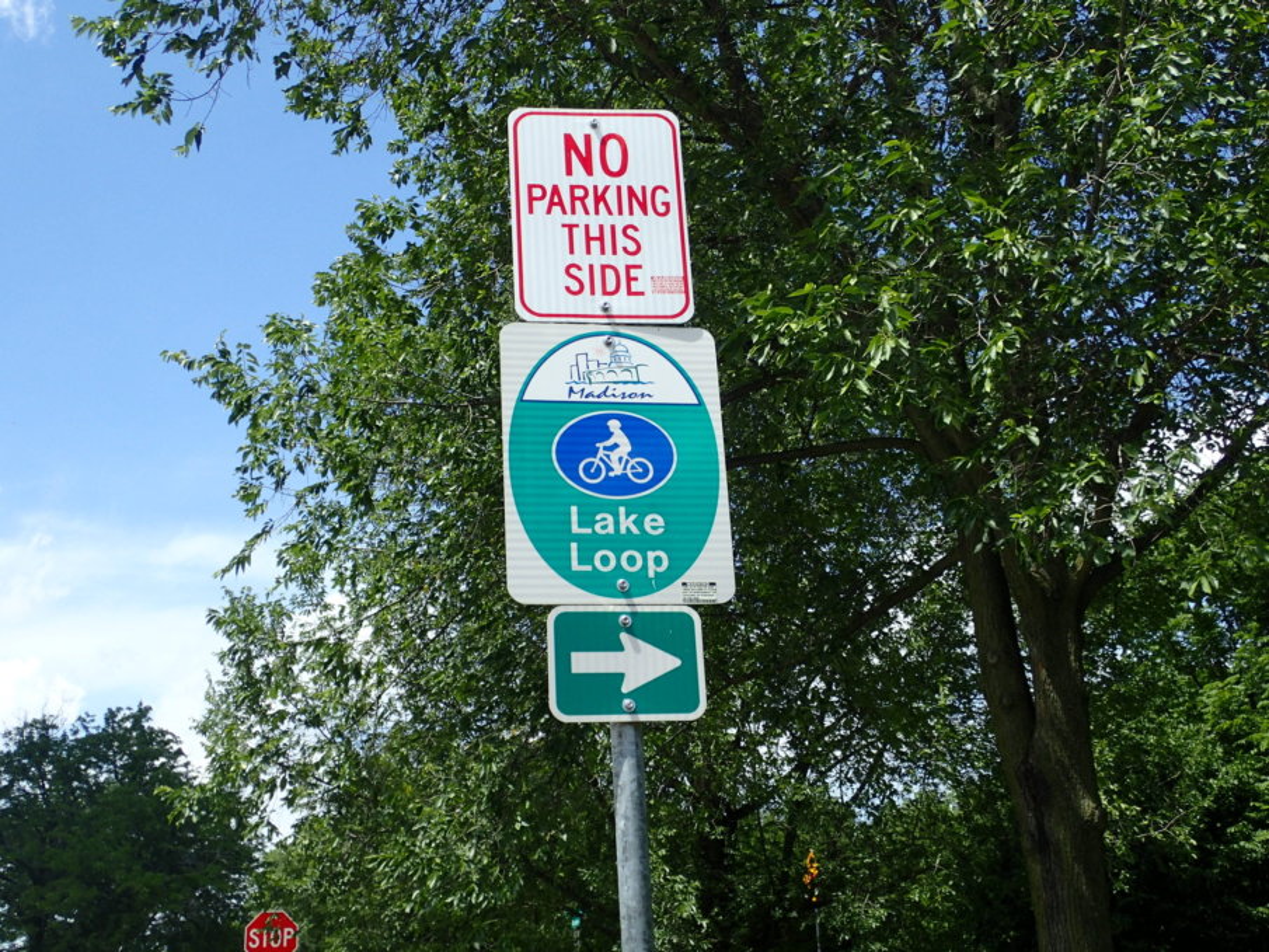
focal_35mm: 40
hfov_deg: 46.8
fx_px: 1467
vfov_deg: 36.0
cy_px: 476
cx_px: 634
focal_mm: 7.34
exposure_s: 1/500
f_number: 4
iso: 100
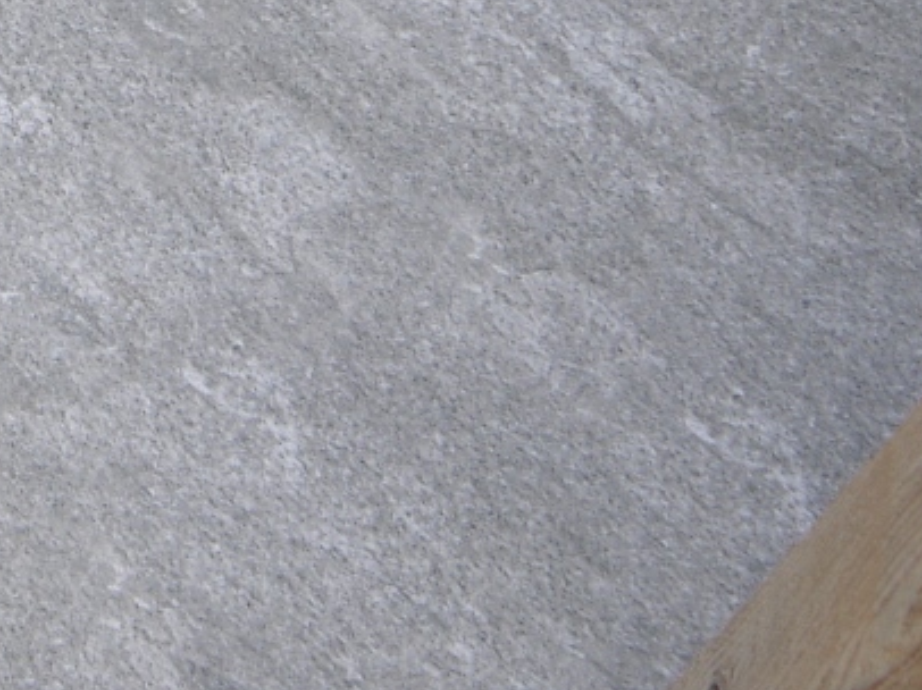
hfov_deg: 13.8
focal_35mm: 134
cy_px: -495
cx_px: -470
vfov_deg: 10.5
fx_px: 3567
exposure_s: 1/200
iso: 100
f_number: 4
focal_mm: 17
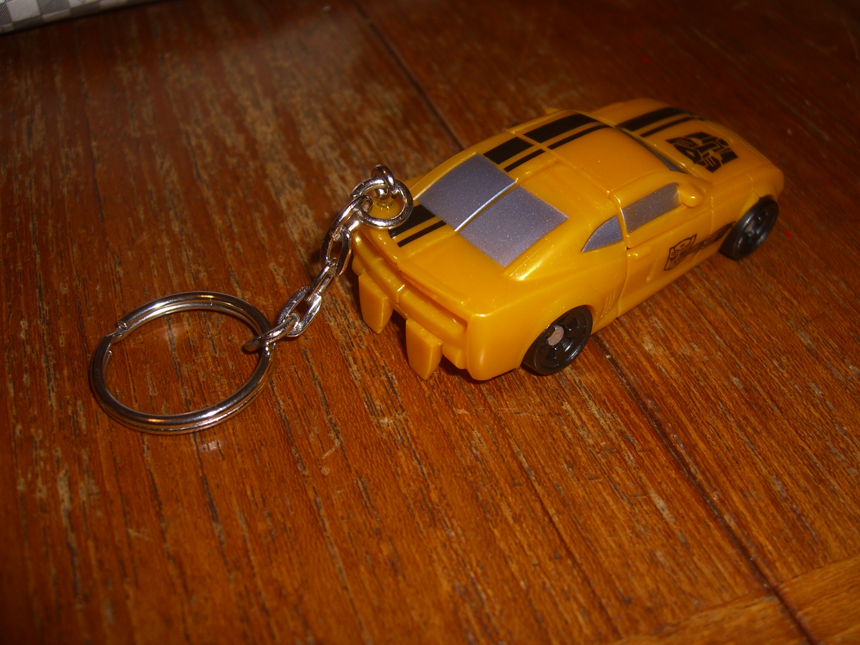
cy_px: 322
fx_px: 944
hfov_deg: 49.0
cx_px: 430
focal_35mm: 38
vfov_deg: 37.7
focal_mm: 7.9
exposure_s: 1/60
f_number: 2.8
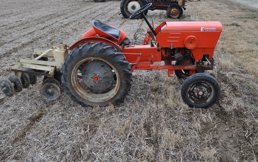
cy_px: 71
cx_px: 122
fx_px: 218
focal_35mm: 31
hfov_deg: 61.2
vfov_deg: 40.5
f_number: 6.3
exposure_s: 1/160
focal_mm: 18
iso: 200
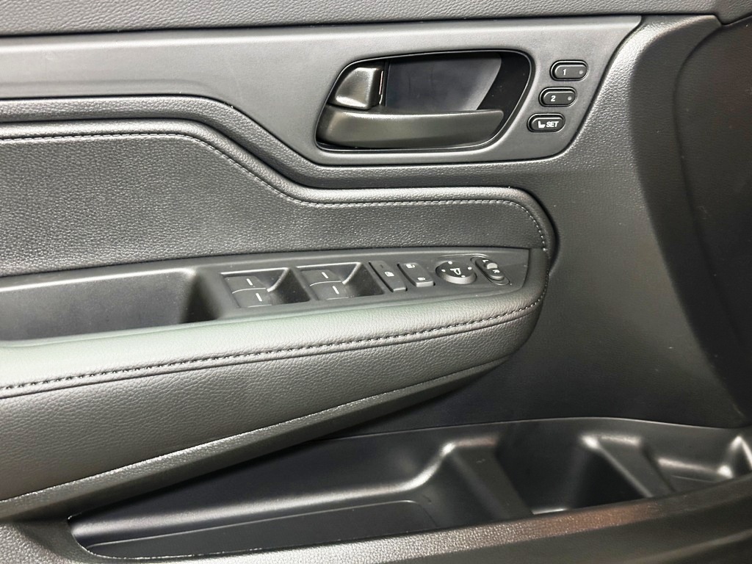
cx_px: 376
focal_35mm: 48
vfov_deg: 30.3
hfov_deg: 39.7
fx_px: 1043
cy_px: 282
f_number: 1.78
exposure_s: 1/24
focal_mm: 6.86
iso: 640
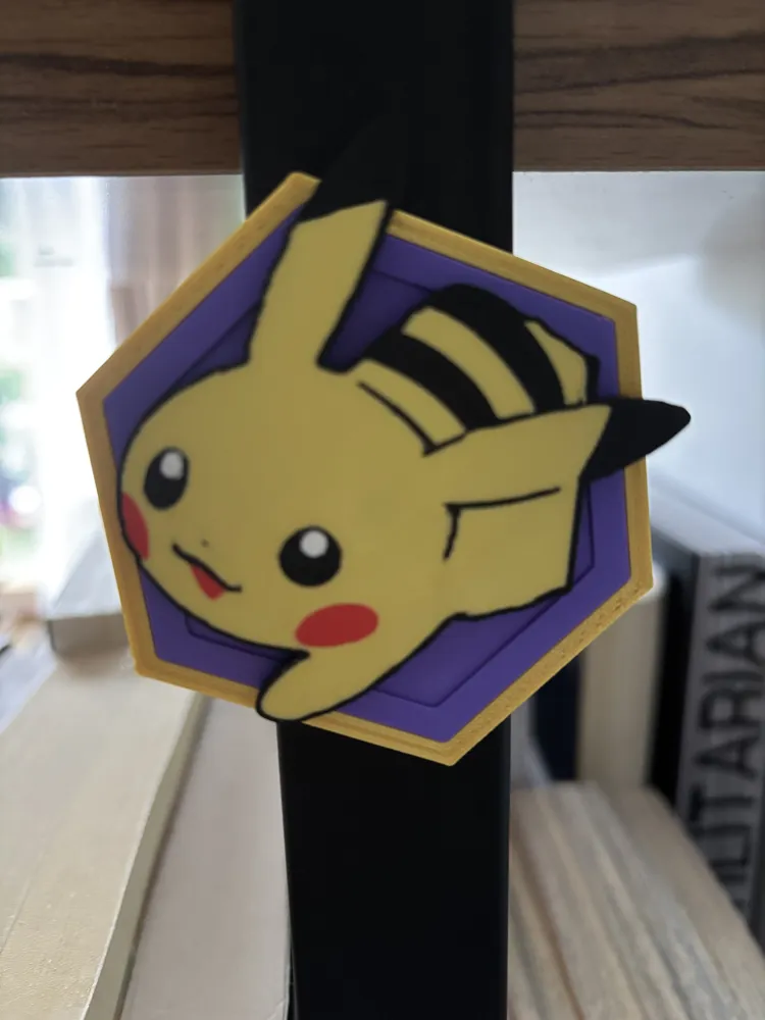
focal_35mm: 26
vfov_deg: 67.3
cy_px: 510
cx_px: 382
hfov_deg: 53.1
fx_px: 766
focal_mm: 5.96
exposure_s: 1/31
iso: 640
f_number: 1.6
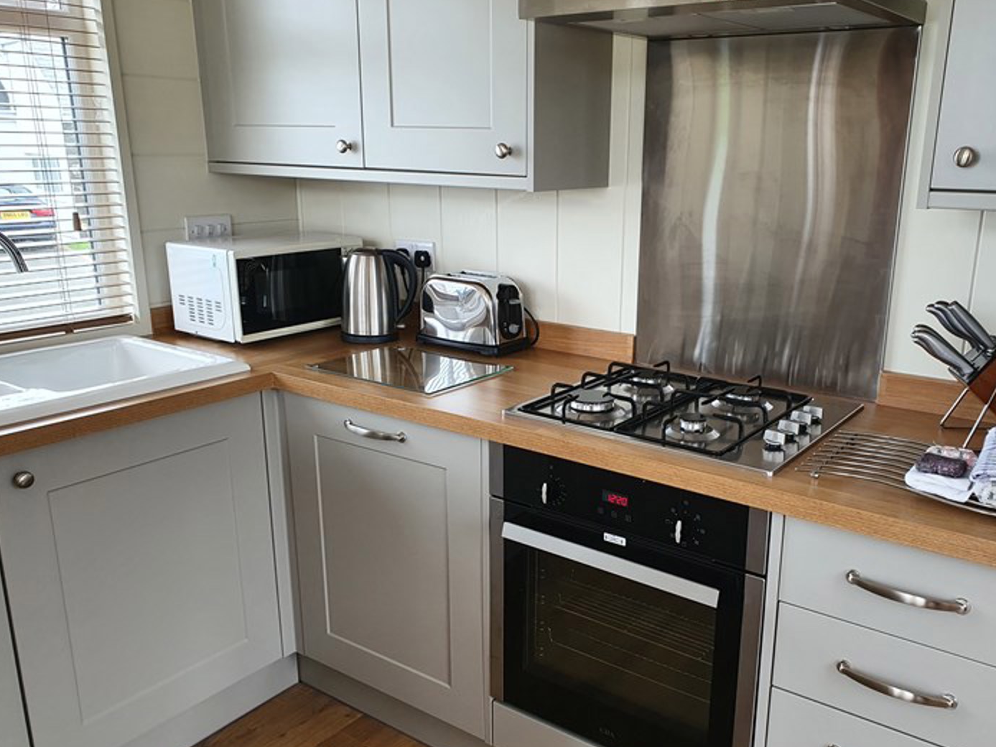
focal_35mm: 30
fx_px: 863
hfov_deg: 59.7
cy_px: 391
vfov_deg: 46.8
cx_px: 565
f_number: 2.4
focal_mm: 4.32
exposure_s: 1/100
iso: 100
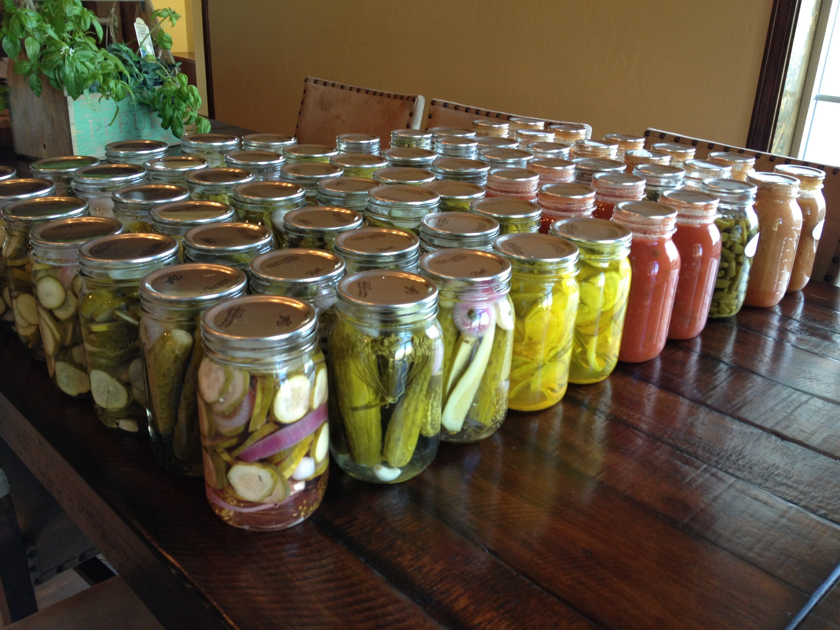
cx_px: 420
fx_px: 849
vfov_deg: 40.7
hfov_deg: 52.6
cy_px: 315
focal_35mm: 35
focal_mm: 4.28
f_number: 2.4
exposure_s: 1/20
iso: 80
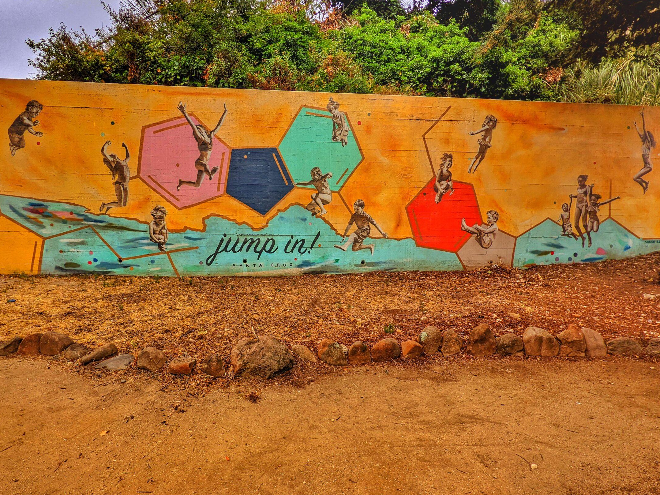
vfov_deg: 68.5
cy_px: 270
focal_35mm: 19
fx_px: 362
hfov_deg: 84.4
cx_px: 297
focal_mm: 2.22
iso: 37
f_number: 2.2
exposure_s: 1/1460
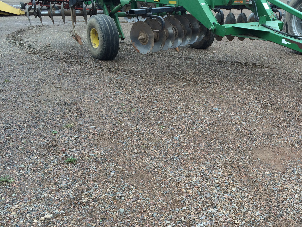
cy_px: 125
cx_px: 204
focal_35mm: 40
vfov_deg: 35.9
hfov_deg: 46.0
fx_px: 349
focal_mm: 4.15
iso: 32
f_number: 2.2
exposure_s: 1/419
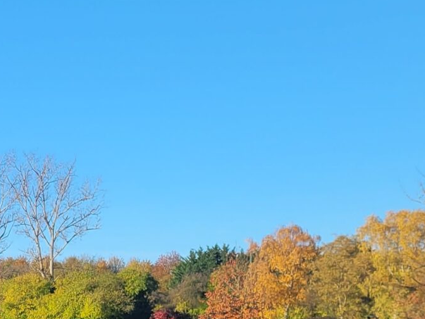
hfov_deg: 17.1
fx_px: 1215
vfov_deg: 14.9
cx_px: -280
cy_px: 249
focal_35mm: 99
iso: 40
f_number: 1.8
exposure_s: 1/984
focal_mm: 5.4
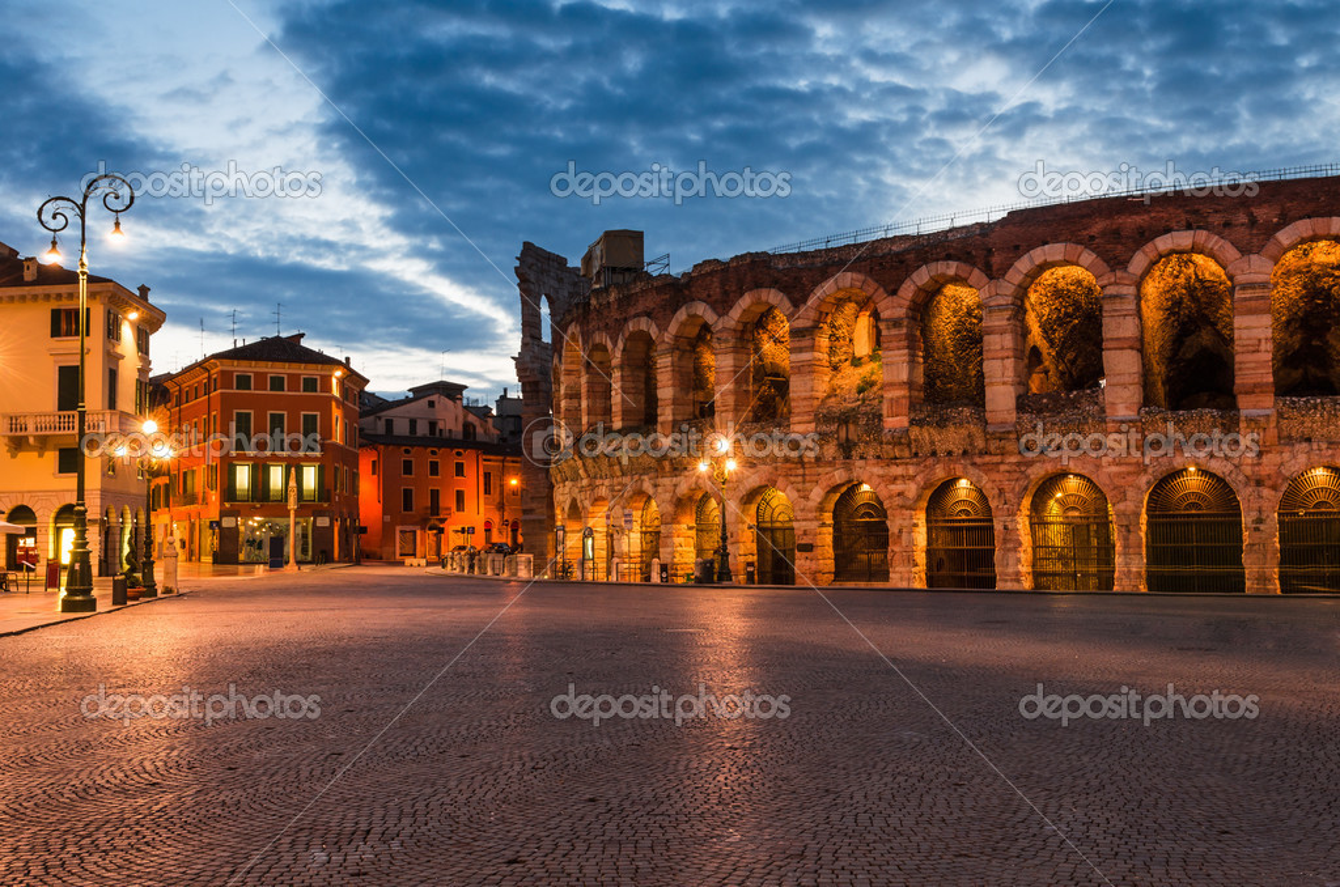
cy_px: 444
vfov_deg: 35.3
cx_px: 670
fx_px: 1393
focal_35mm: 38
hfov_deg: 51.4
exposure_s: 2.5
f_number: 13
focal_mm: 25
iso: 125
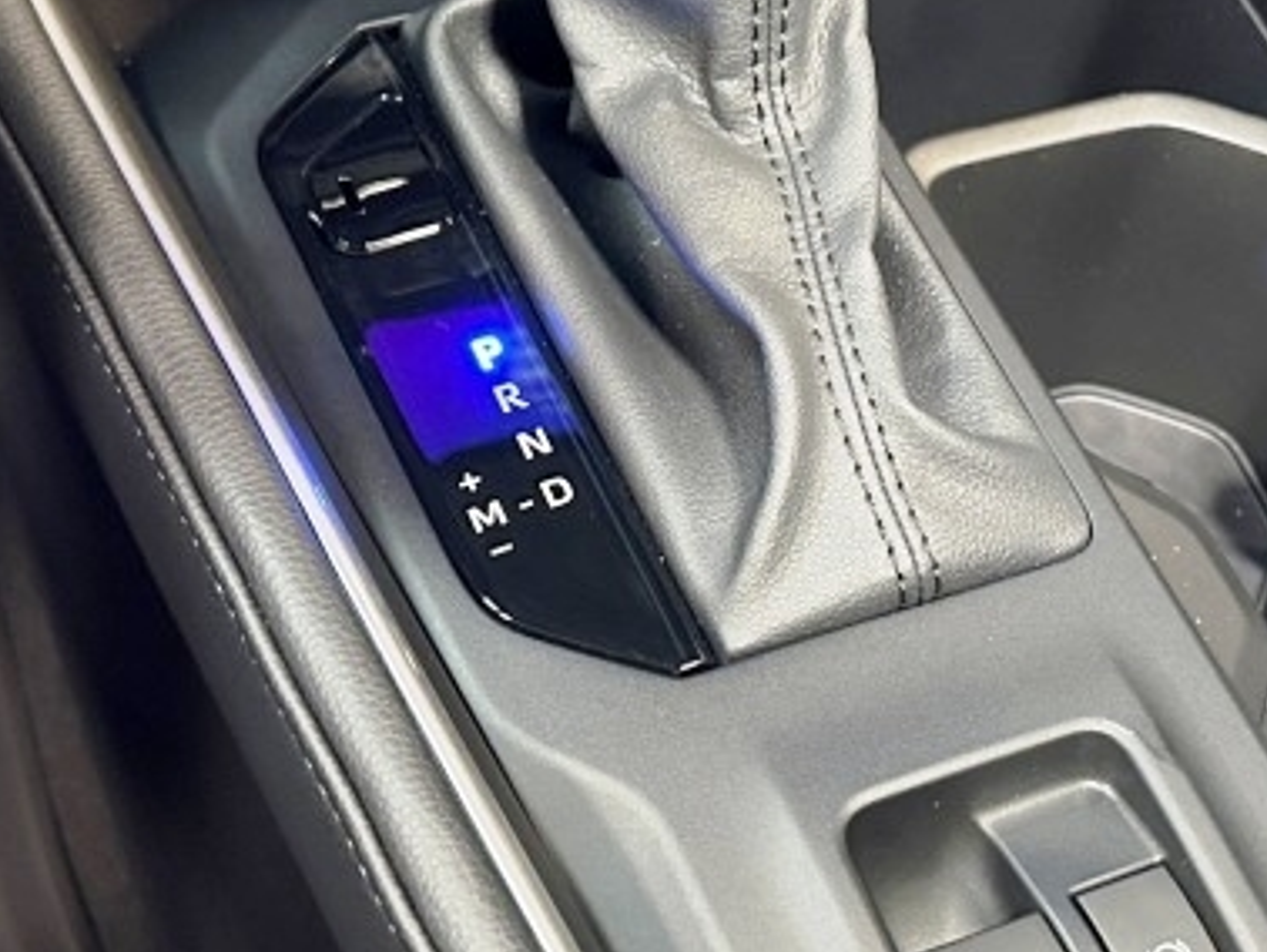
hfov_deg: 29.5
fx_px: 2381
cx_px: 875
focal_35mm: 65
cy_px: 288
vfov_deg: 22.5
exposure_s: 1/30
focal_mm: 6.86
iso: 800
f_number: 1.78
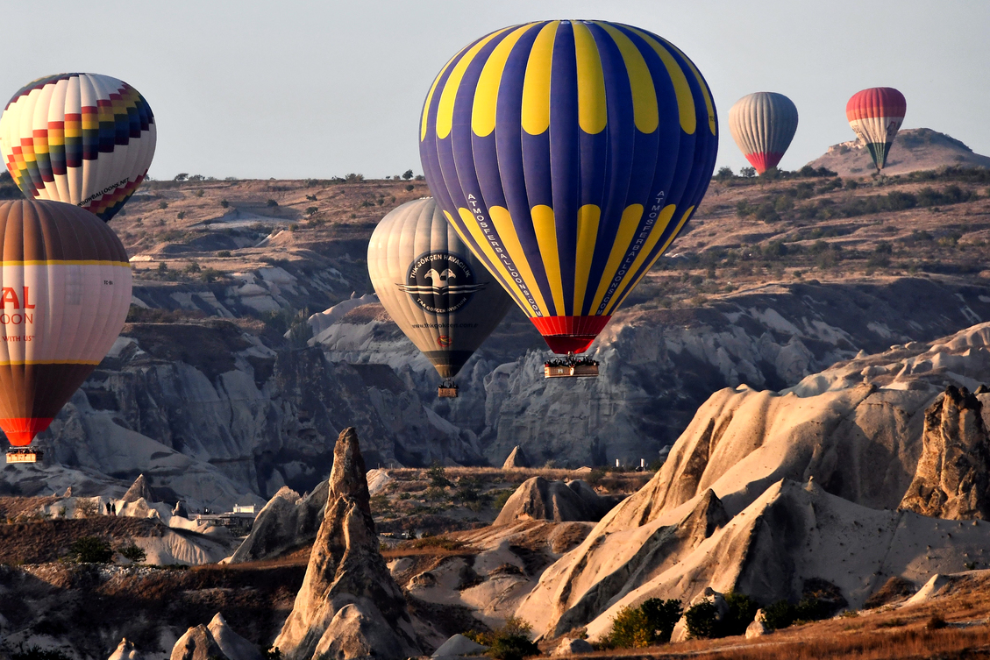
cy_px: 298
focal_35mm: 482
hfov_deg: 4.3
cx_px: 377
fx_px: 13256
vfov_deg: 2.9
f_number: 7.1
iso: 500
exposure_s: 1/800
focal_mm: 240
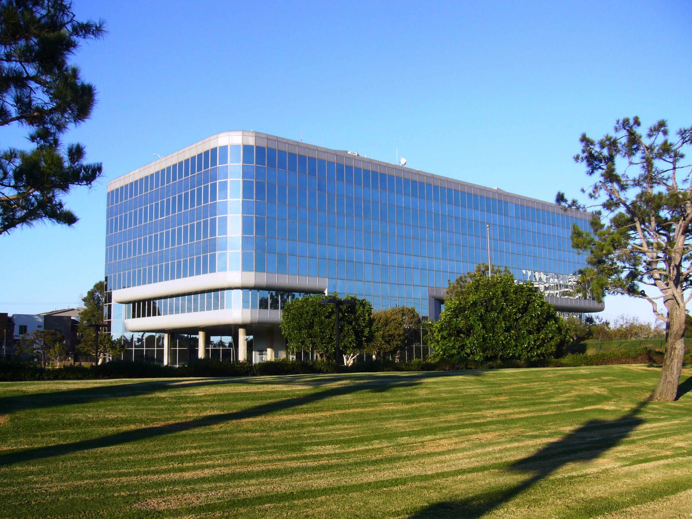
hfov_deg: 52.6
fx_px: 700
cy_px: 260
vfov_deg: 40.7
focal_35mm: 35
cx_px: 346
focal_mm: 5.8
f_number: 5.6
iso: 80
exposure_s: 1/250
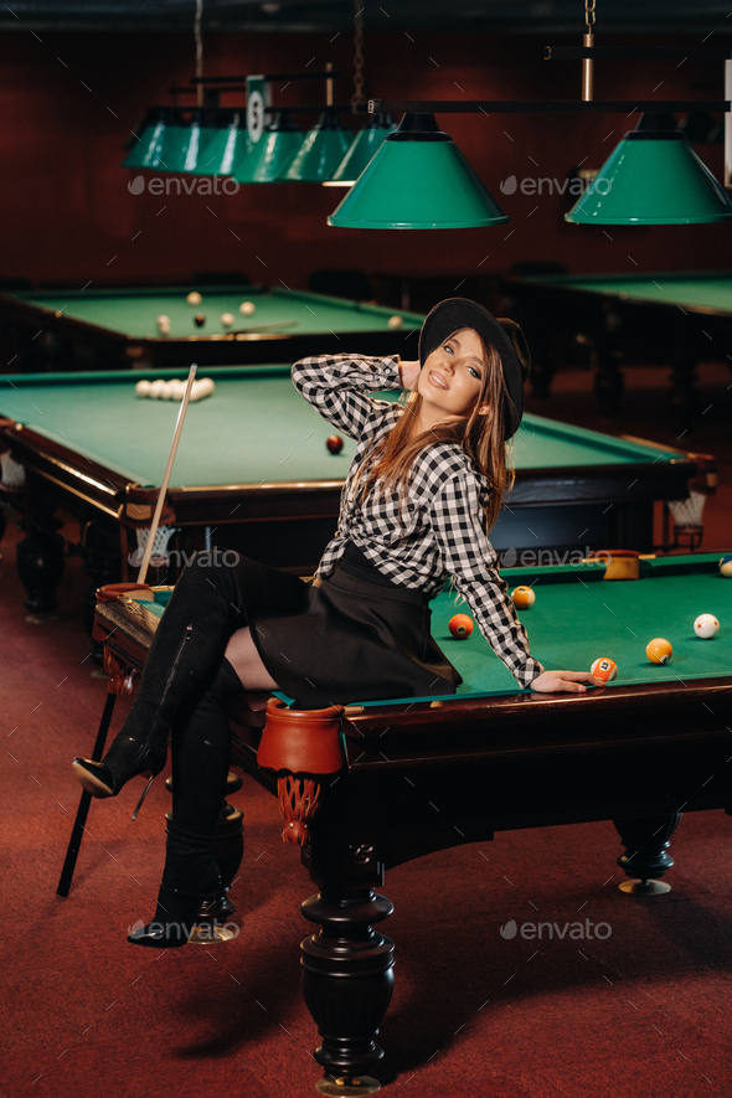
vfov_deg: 24.2
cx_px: 366
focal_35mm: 84
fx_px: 2562
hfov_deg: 16.3
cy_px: 549
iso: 1000
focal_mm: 56
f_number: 2.5
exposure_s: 1/200
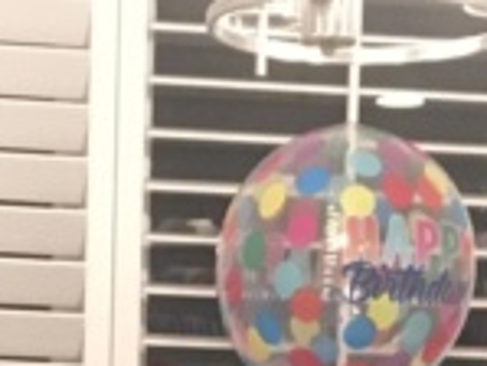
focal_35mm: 199
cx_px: 134
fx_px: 2802
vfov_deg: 6.5
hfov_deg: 9.9
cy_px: 1252
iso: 200
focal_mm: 4.15
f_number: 2.2
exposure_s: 1/24
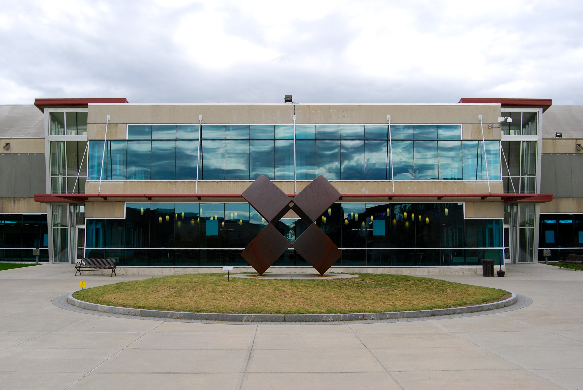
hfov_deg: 53.1
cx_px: 292
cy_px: 195
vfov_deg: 37.0
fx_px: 584
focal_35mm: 36
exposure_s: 1/125
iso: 200
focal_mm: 24
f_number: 9
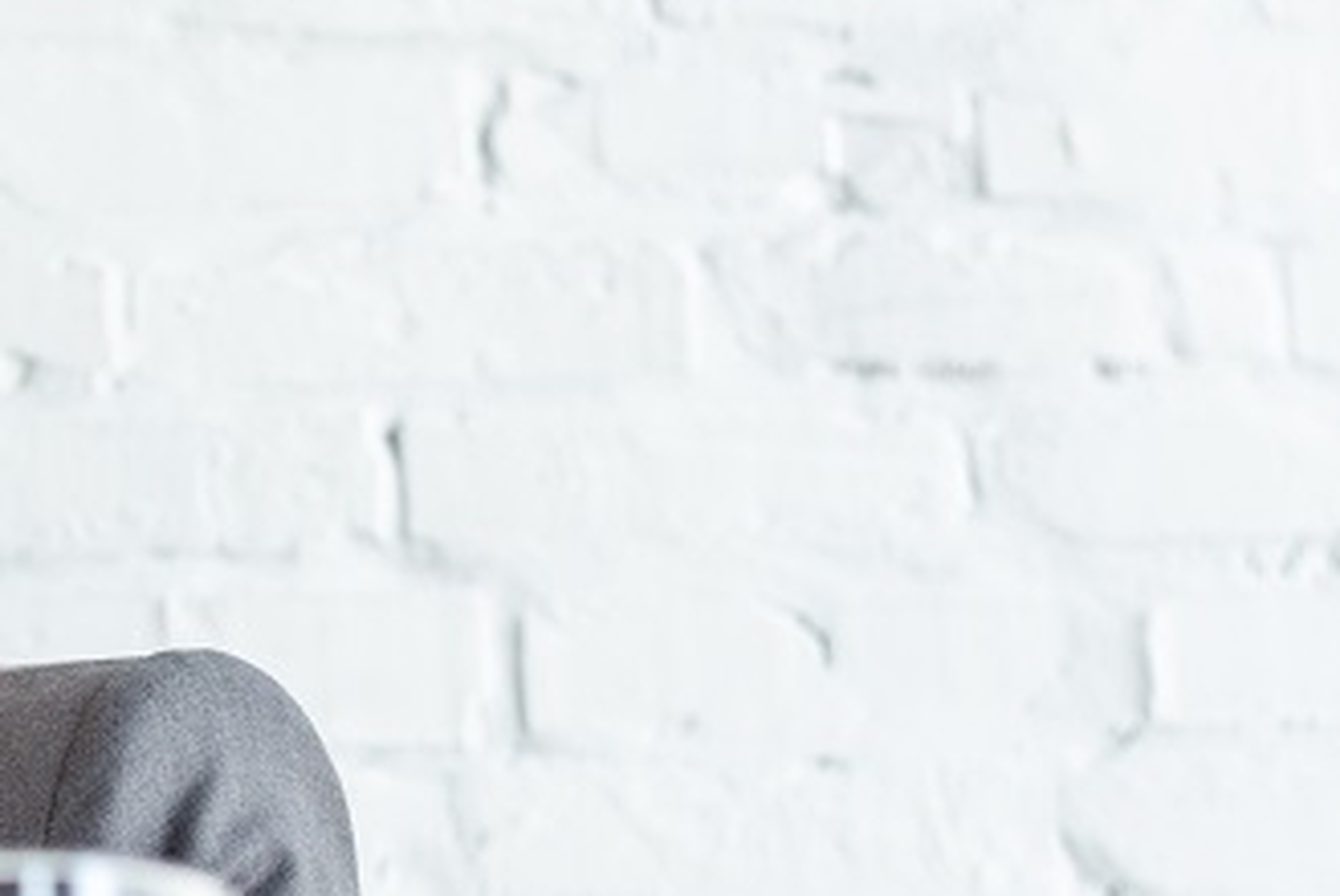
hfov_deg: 13.9
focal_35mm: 136
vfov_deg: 10.1
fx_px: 5067
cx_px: -815
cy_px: 505
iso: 400
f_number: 4.5
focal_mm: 35
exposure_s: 1/200
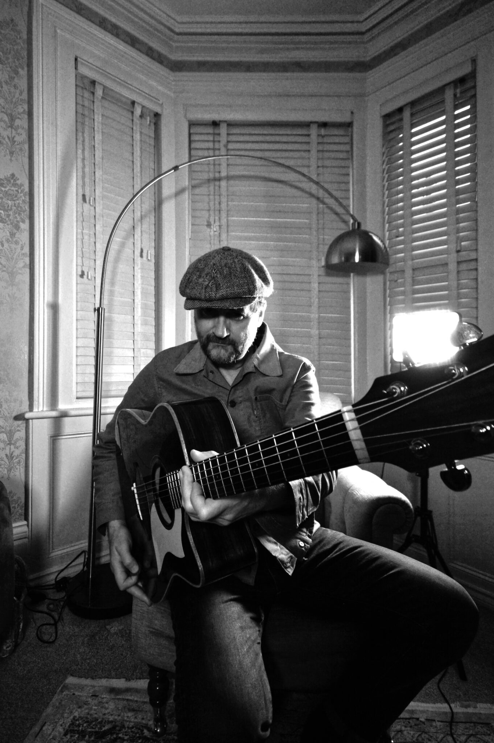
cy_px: 372
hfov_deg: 69.6
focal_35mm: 17
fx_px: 356
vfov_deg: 92.5
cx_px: 247
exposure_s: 1/8
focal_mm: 11.5
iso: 200
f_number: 5.6
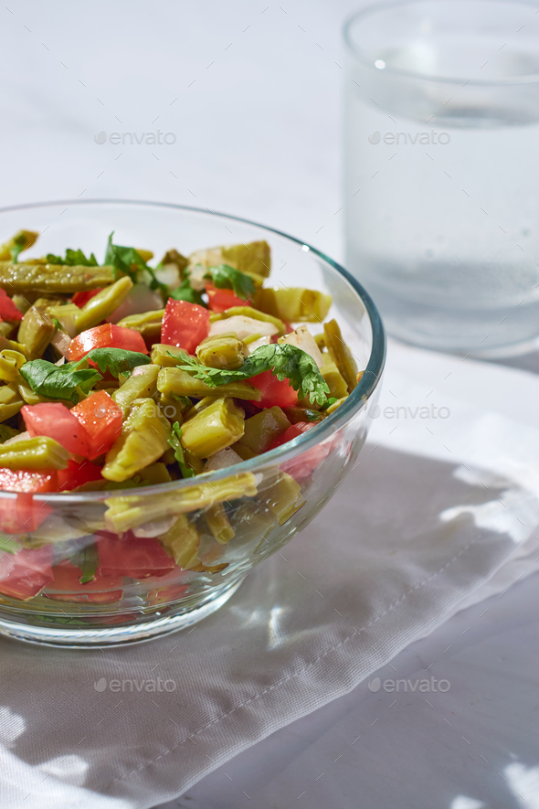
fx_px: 1684
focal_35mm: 75
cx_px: 270
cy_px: 404
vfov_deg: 27.0
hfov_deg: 18.2
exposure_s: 1/160
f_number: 5.6
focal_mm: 50
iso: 100
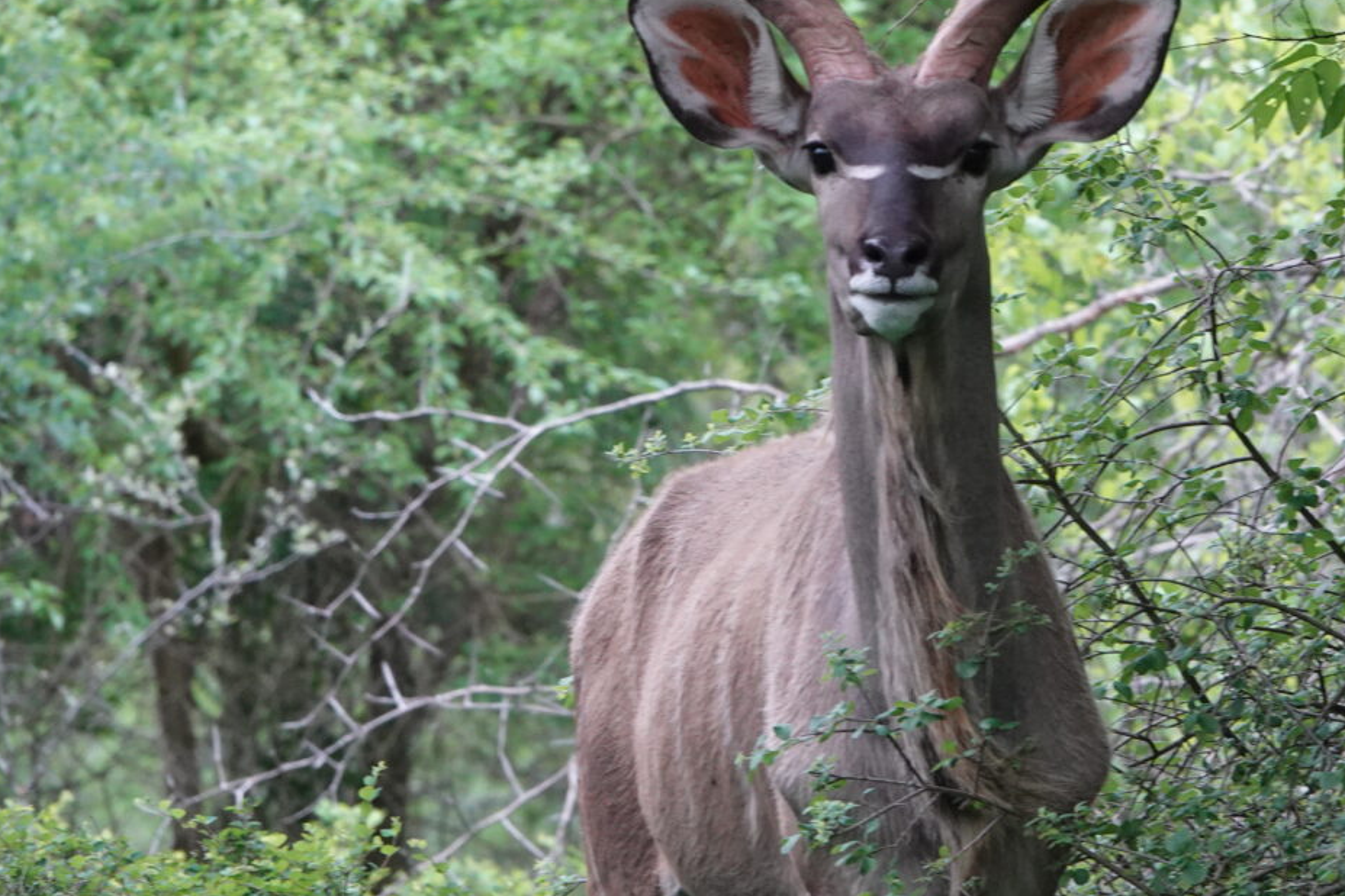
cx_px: 846
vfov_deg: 2.6
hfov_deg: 3.9
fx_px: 19987
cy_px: 186
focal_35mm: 535
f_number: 4
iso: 800
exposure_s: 1/250
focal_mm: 113.69
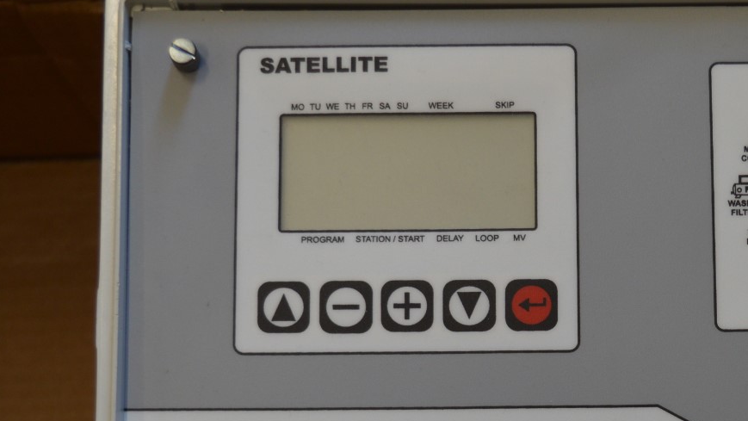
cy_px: 355
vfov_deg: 13.7
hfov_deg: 23.9
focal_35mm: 88
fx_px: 1746
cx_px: 583
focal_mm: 30
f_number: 4.2
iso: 400
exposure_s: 1/80
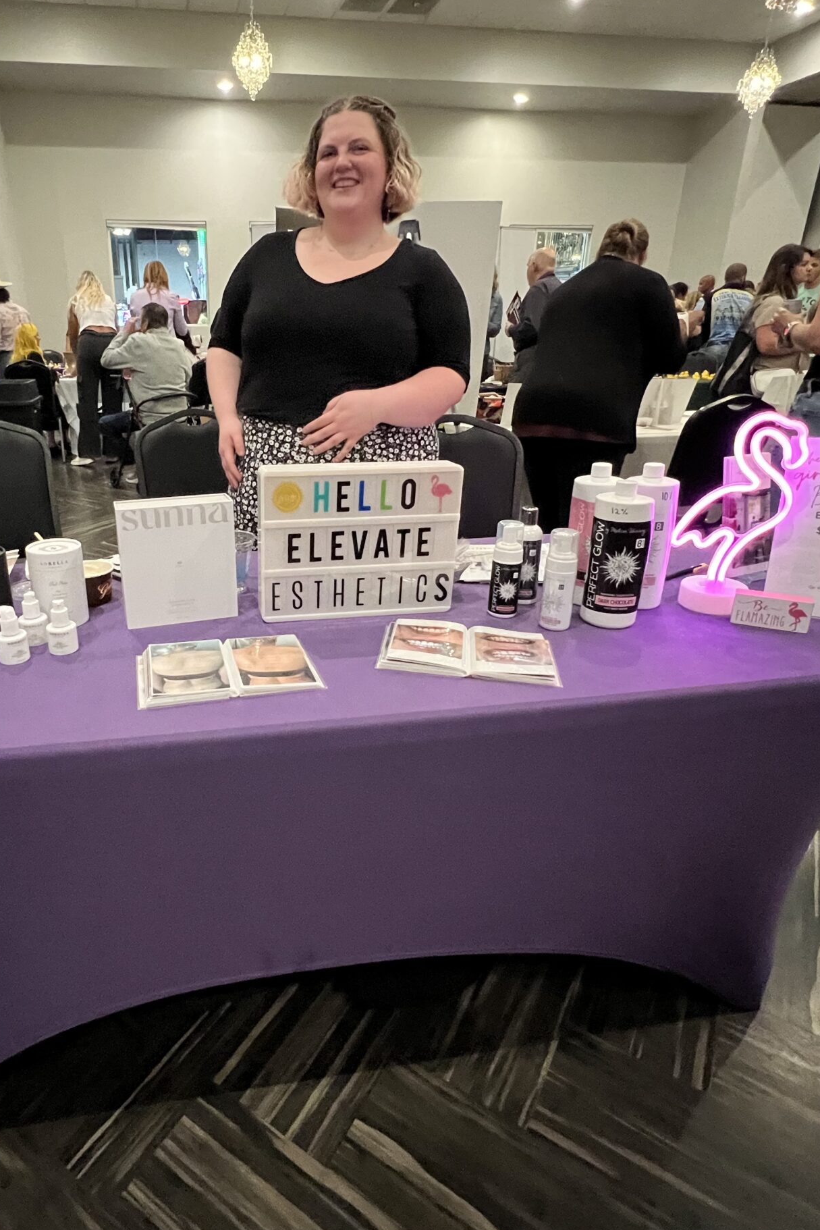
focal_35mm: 19
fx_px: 649
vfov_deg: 86.9
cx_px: 282
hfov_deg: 63.1
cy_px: 599
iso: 800
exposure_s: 1/40
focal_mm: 1.57
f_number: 1.8
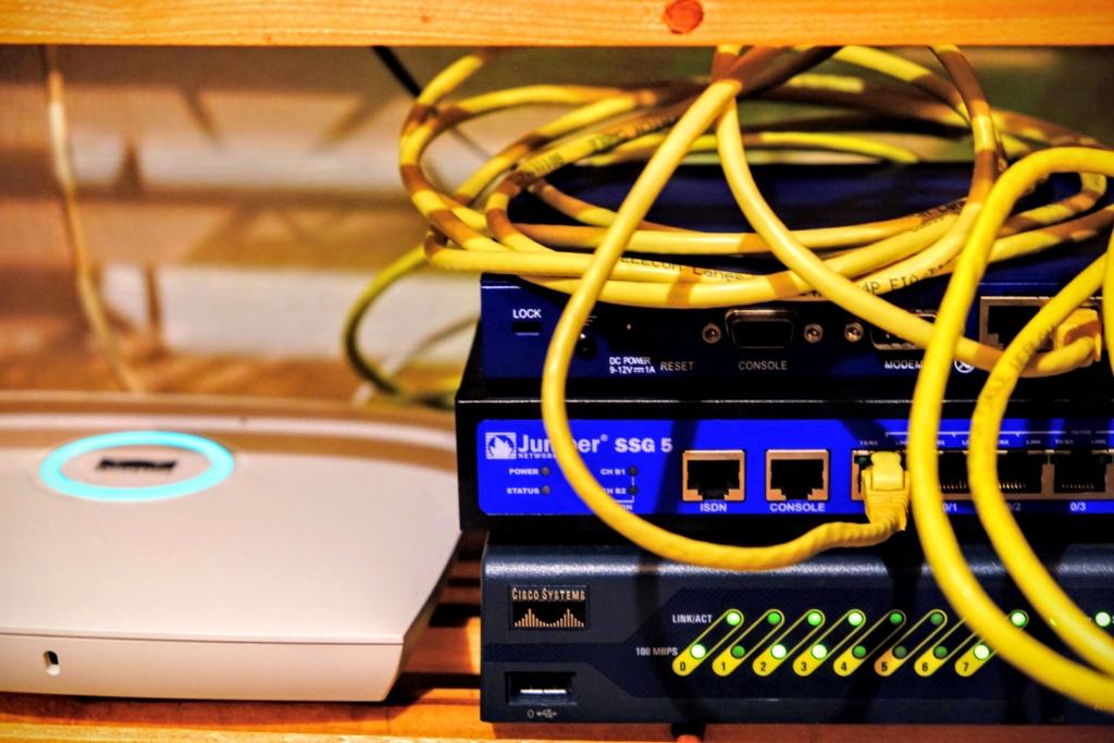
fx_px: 2569
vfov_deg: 16.5
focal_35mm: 83
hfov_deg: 24.5
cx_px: 557
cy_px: 372
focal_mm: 55
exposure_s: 1/2
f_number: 4
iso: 1000
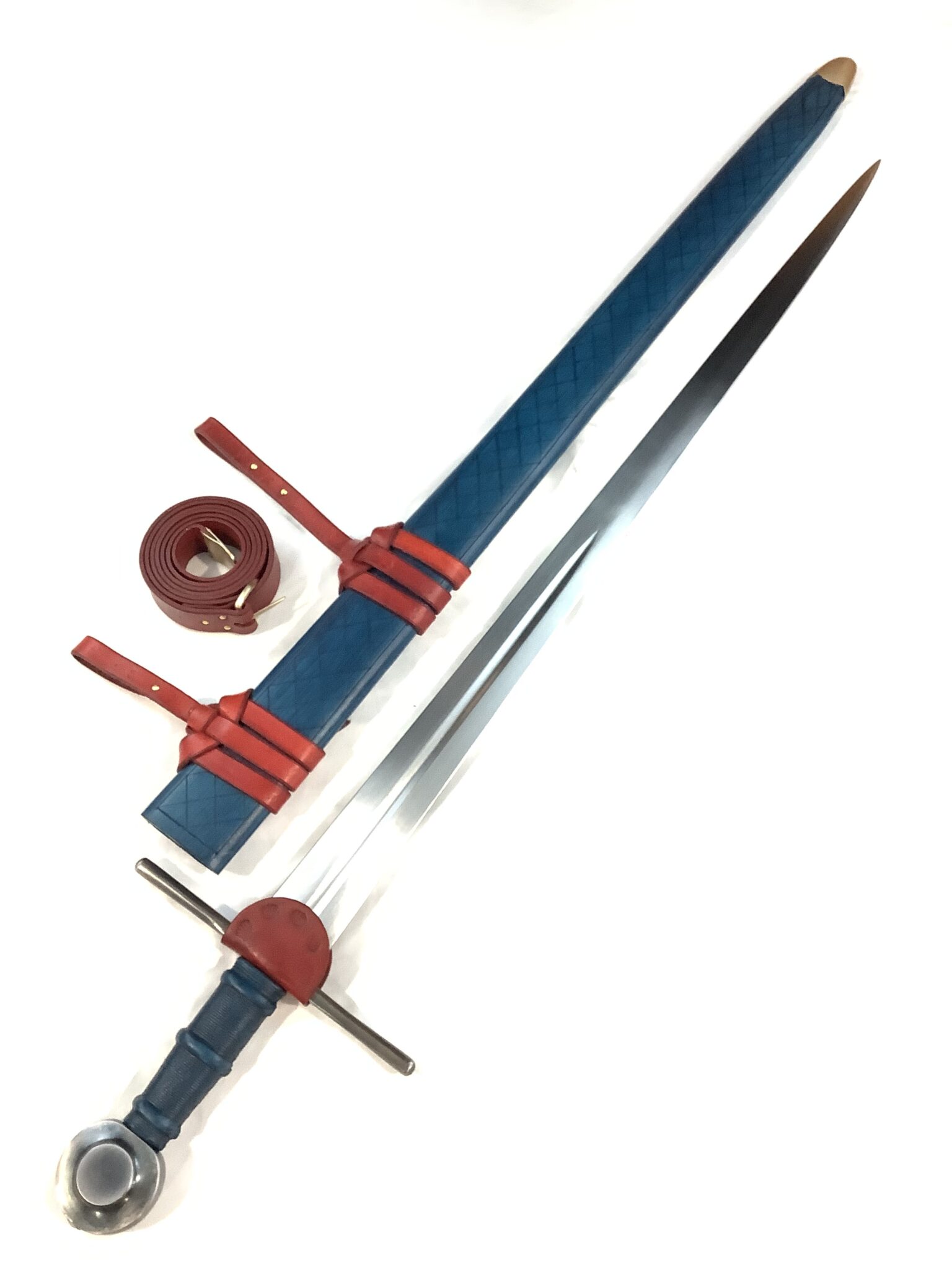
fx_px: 1137
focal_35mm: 31
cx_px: 476
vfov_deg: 58.4
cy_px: 635
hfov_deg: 45.4
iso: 200
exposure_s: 1/60
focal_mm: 3.3
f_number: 2.4
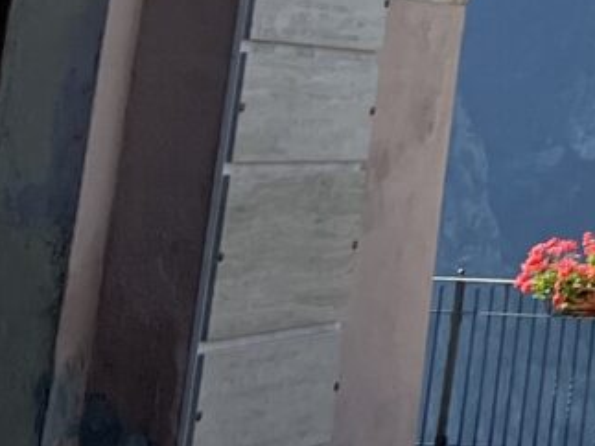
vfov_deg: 8.4
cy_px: -555
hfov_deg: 9.8
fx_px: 2835
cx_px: 1645
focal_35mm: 165
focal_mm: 5.7
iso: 50
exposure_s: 1/3968
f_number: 1.5
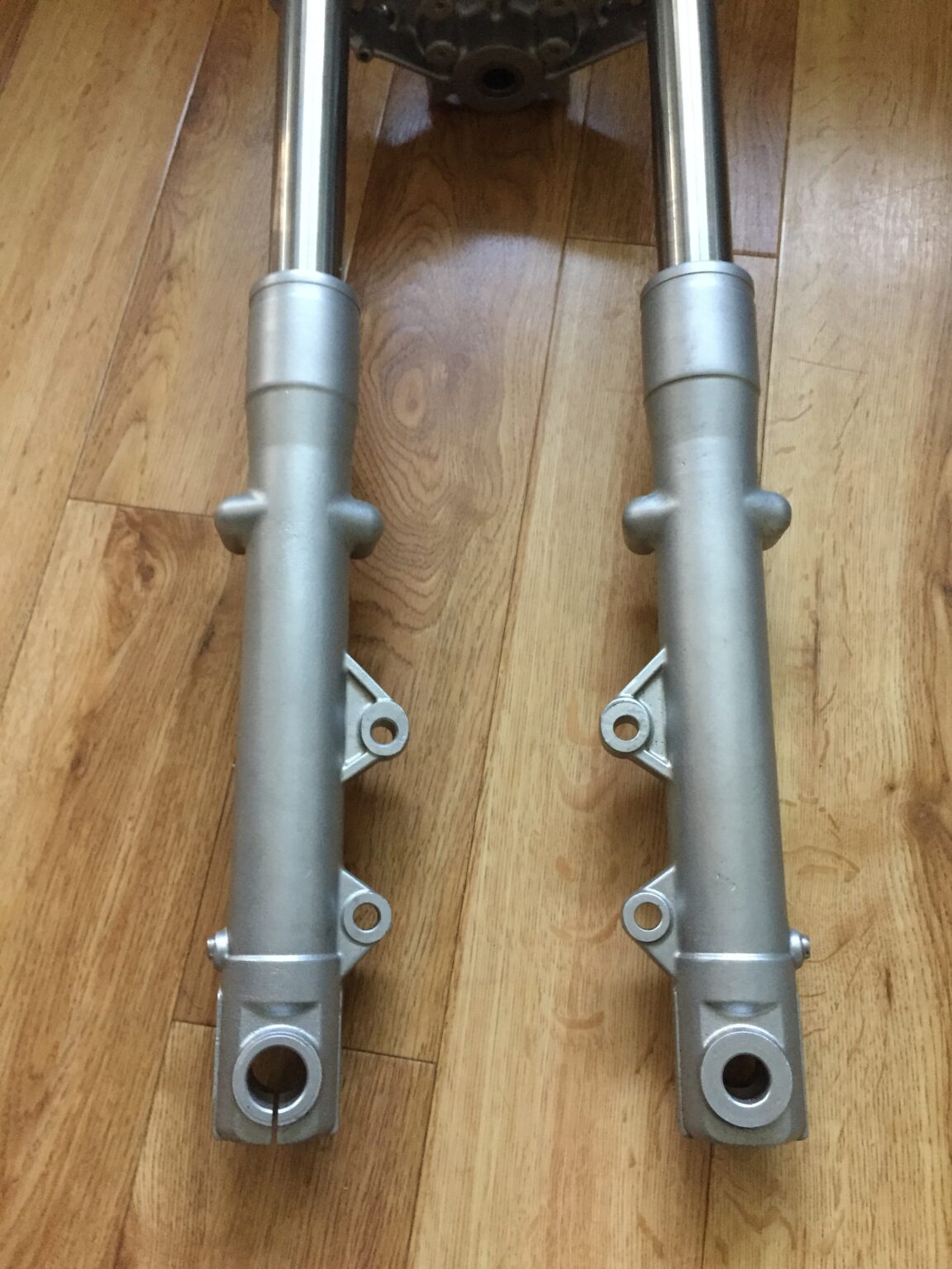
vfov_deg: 61.7
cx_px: 476
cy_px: 634
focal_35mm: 29
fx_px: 1063
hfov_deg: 48.2
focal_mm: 4.15
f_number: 2.2
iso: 250
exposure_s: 1/17
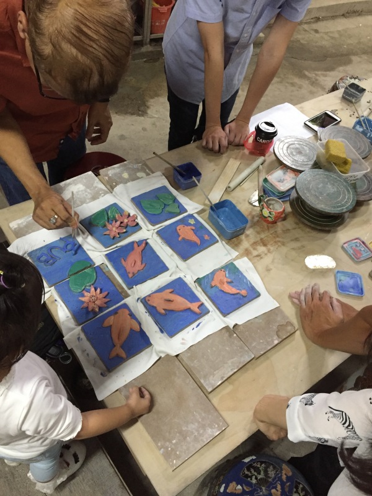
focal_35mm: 29
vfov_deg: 61.7
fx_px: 416
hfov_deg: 48.2
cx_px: 186
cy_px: 248
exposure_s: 1/33
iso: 250
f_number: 2.2
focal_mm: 4.15
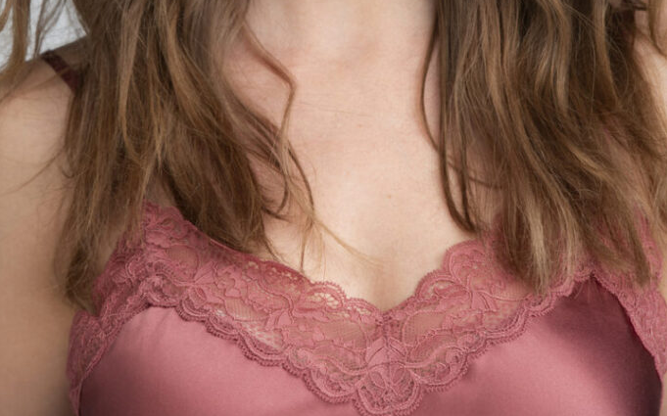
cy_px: -44
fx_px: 5015
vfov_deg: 4.7
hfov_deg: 7.6
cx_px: 334
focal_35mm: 276
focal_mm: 180
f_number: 9
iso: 200
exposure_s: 1/125
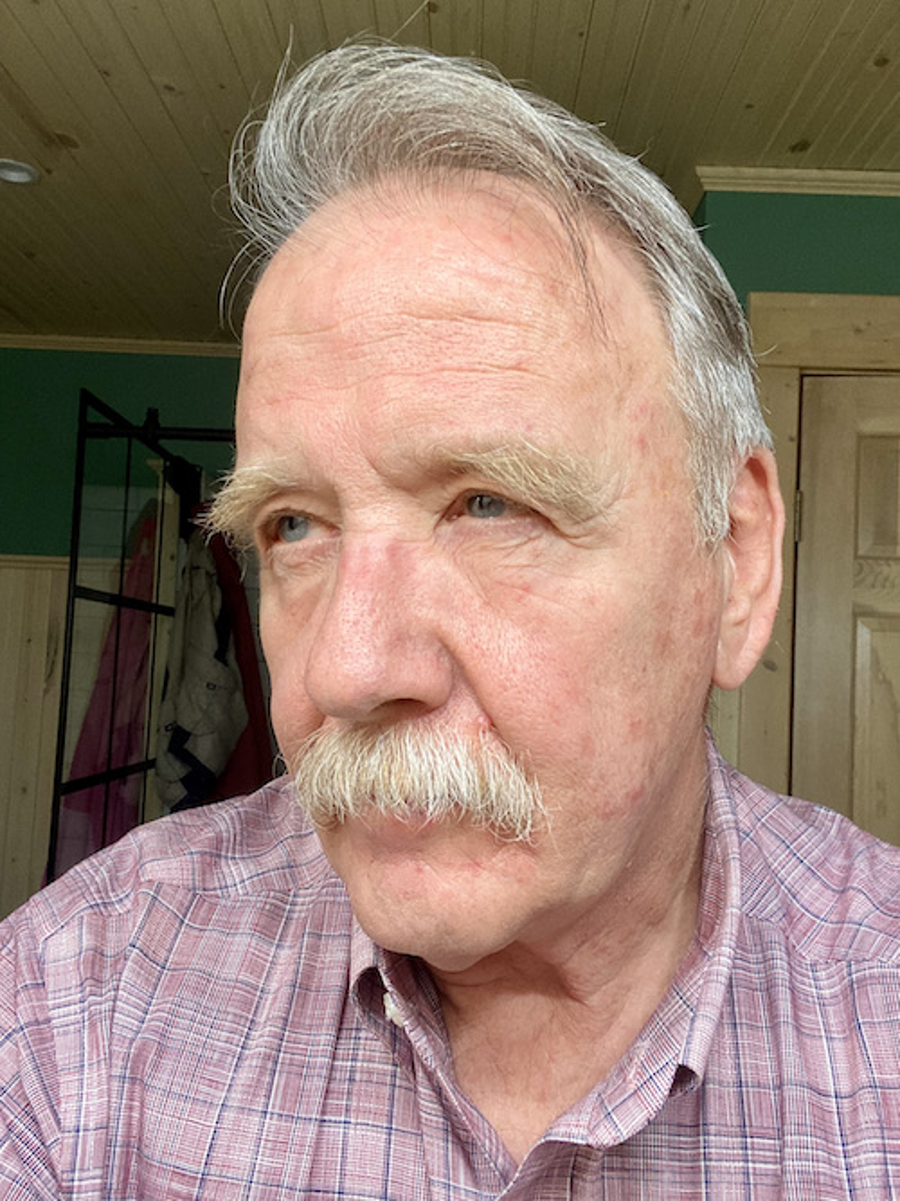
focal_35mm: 30
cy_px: 600
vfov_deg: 60.0
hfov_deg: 46.8
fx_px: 1040
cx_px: 450
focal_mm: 2.71
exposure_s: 1/60
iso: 64
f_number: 2.2
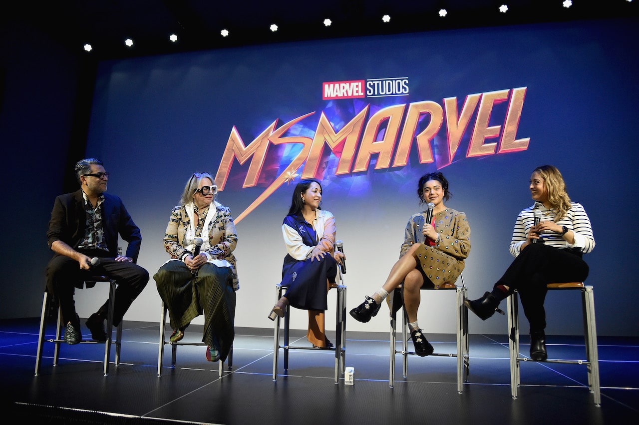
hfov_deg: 73.8
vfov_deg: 53.0
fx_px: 426
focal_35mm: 24
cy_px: 212
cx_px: 320
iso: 4000
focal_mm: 24
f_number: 4
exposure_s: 1/250
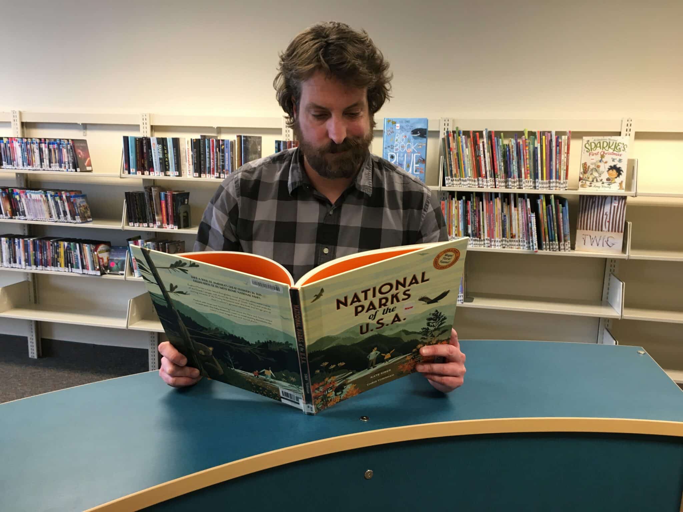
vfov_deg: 48.2
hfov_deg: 61.7
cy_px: 256
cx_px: 342
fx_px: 572
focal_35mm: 29
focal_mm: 4.15
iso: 80
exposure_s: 1/30
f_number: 2.2
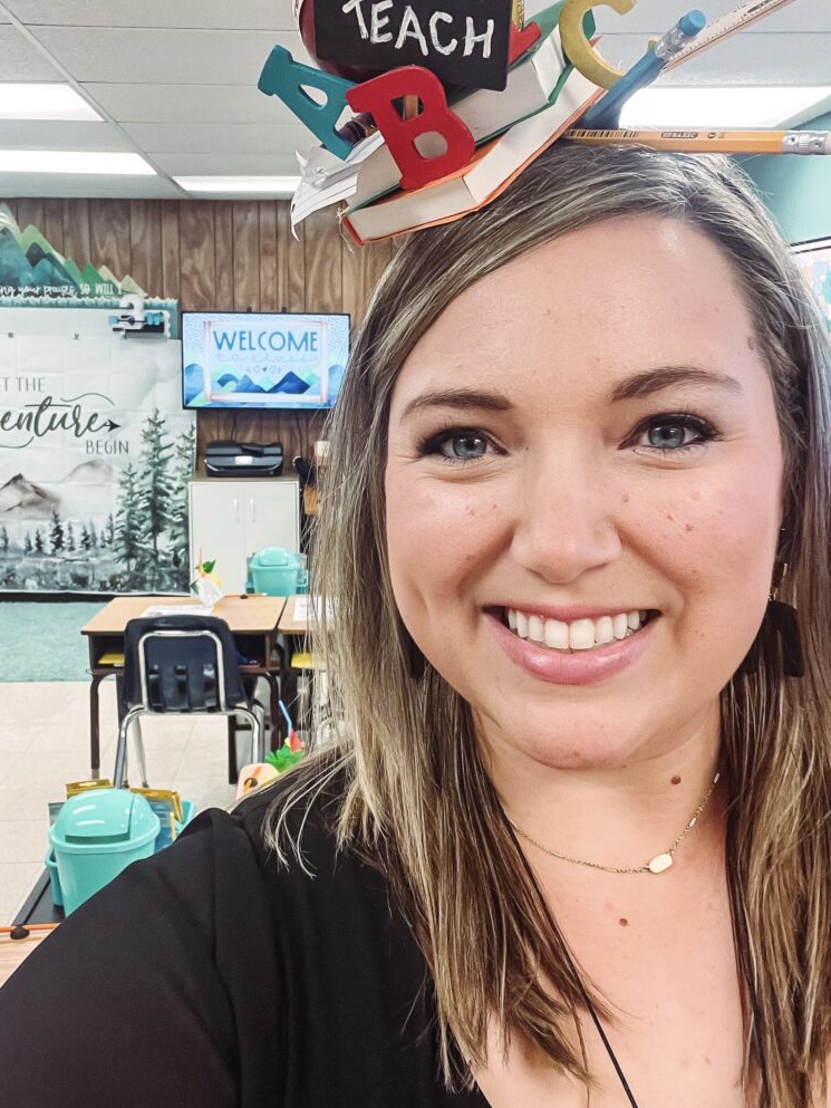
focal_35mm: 34
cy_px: 485
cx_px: 378
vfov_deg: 53.8
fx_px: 1088
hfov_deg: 41.8
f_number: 2.2
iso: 160
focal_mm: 2.71
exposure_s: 1/60
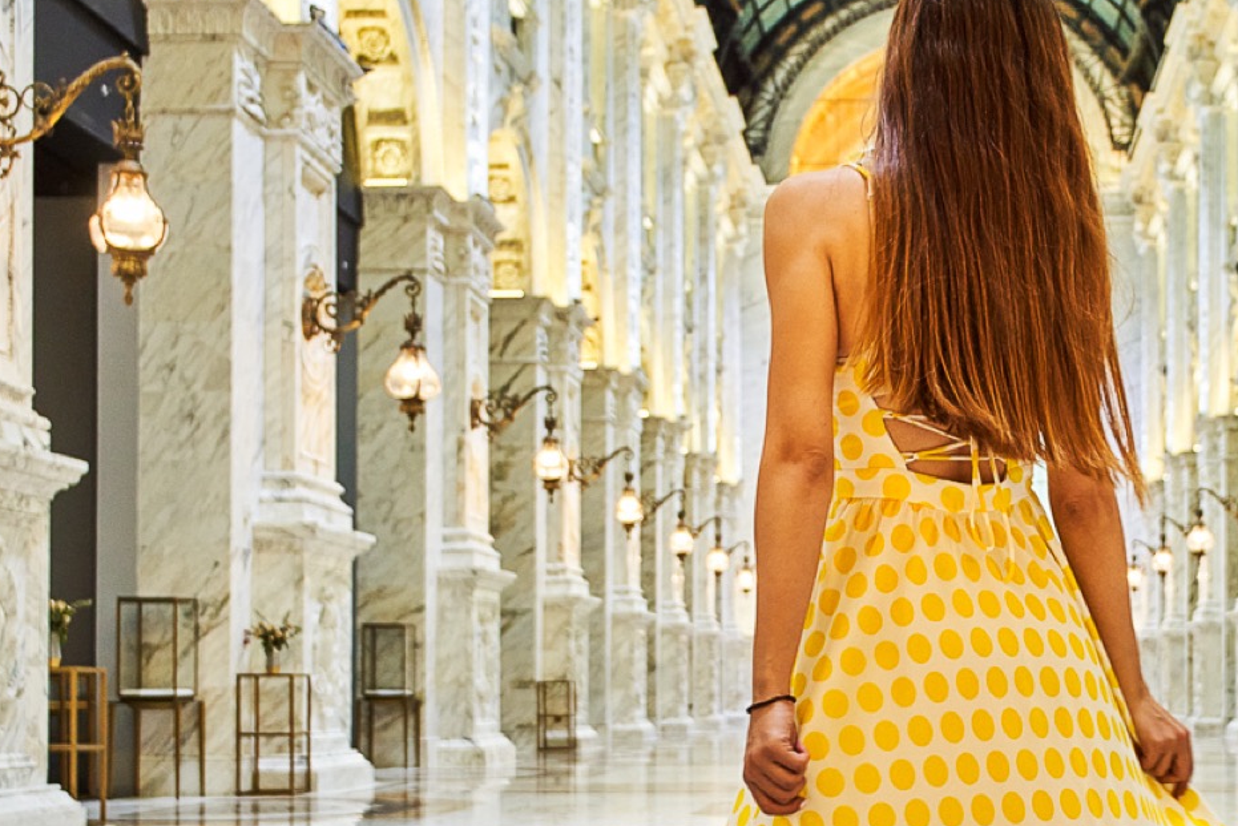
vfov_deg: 25.8
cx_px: 943
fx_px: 1763
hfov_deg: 37.6
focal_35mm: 51
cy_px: 684
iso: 320
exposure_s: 1/100
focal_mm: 19.1
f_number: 2.8
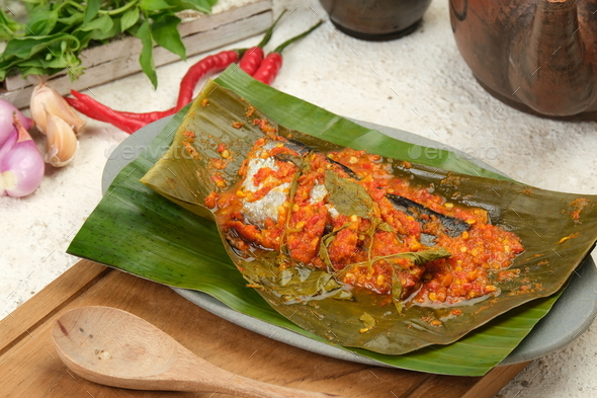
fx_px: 3034
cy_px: 199
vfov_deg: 7.5
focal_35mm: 183
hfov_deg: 11.2
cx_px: 298
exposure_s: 1/125
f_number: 10
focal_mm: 121.8
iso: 200
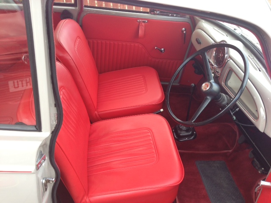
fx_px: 258
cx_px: 136
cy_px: 102
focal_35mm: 33
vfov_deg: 42.9
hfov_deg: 55.4
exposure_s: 1/60
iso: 64
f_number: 2.4
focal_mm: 4.13
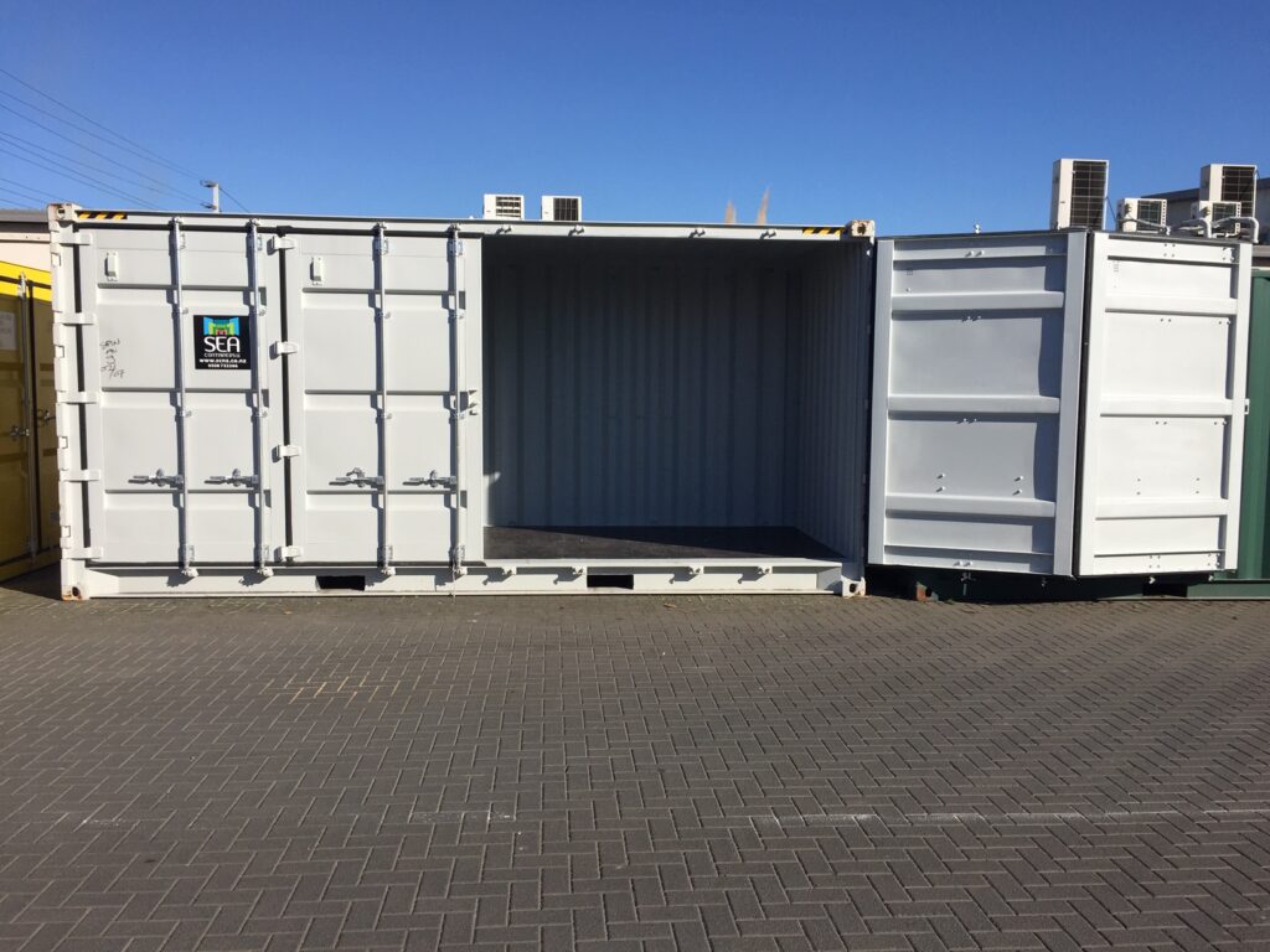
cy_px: 476
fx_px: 1064
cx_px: 635
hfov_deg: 61.7
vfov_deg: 48.2
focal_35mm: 29
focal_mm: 4.15
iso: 32
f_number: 2.2
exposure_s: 1/2825
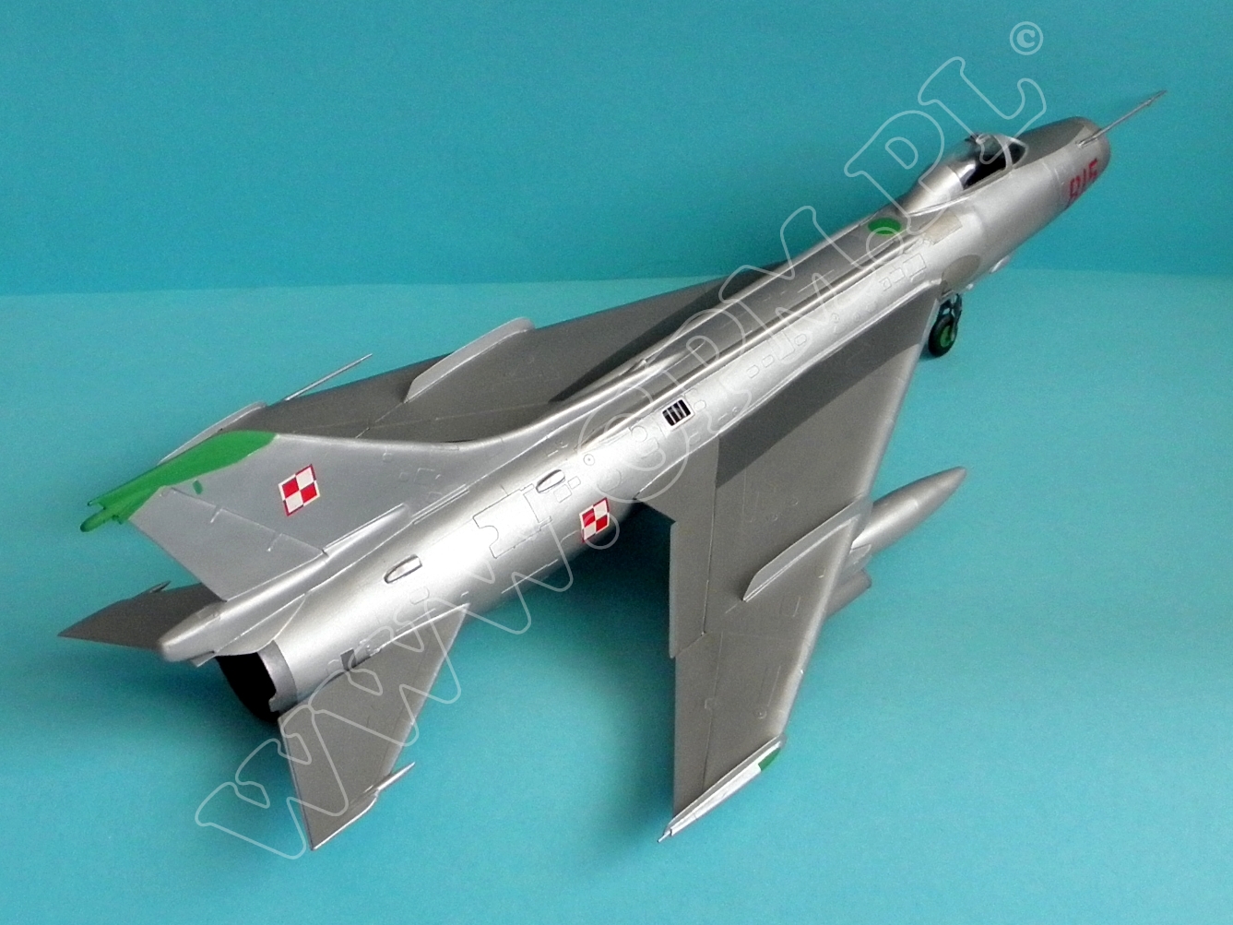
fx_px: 997
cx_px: 616
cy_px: 462
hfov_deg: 63.4
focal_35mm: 28
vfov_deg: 49.8
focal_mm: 5
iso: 200
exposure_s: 1/13
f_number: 3.5
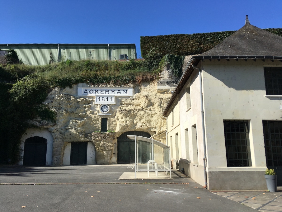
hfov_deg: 61.7
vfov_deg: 48.2
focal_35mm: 29
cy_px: 106
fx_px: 236
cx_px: 141
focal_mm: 4.15
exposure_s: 1/1637
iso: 25
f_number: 2.2
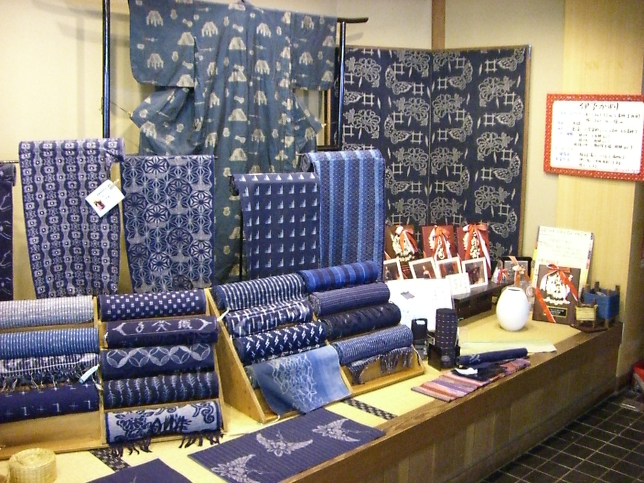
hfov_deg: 49.0
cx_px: 322
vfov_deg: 37.7
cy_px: 242
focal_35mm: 38
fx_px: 707
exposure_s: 1/20
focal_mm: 6.2
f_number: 2.7
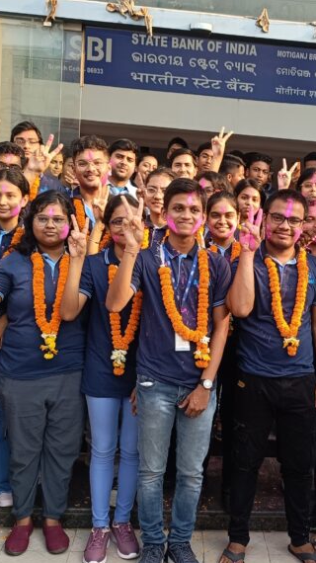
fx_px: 701
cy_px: 299
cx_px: 255
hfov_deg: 25.0
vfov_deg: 43.7
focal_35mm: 47
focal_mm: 6.14
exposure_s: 1/100
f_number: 1.65
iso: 72
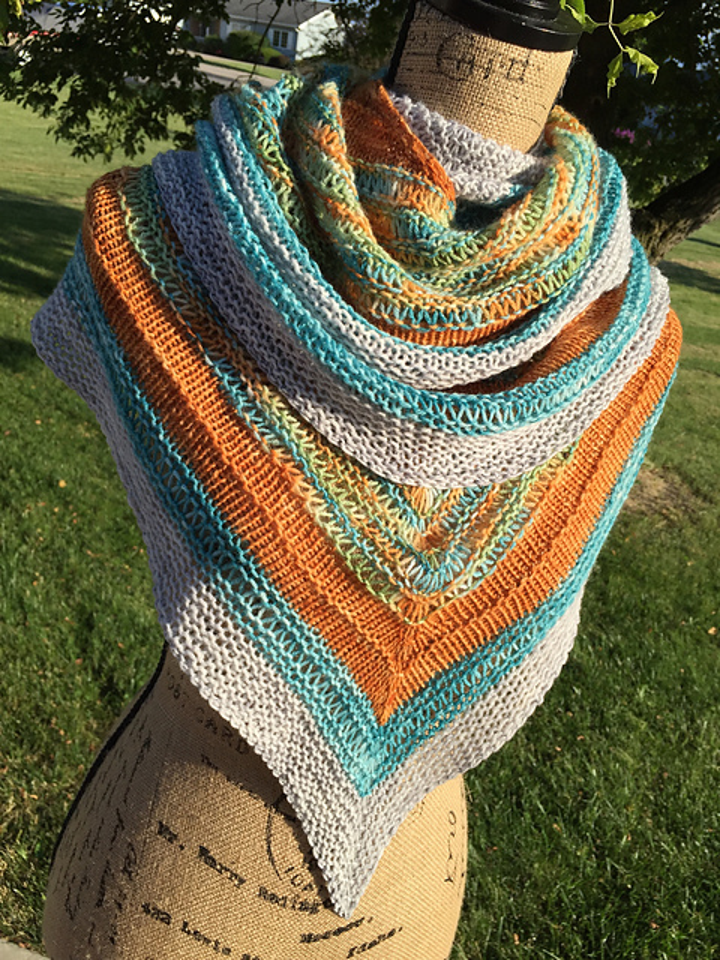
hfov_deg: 48.2
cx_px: 360
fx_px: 804
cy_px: 480
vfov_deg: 61.7
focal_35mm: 29
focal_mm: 4.15
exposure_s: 1/1647
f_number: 2.2
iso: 32
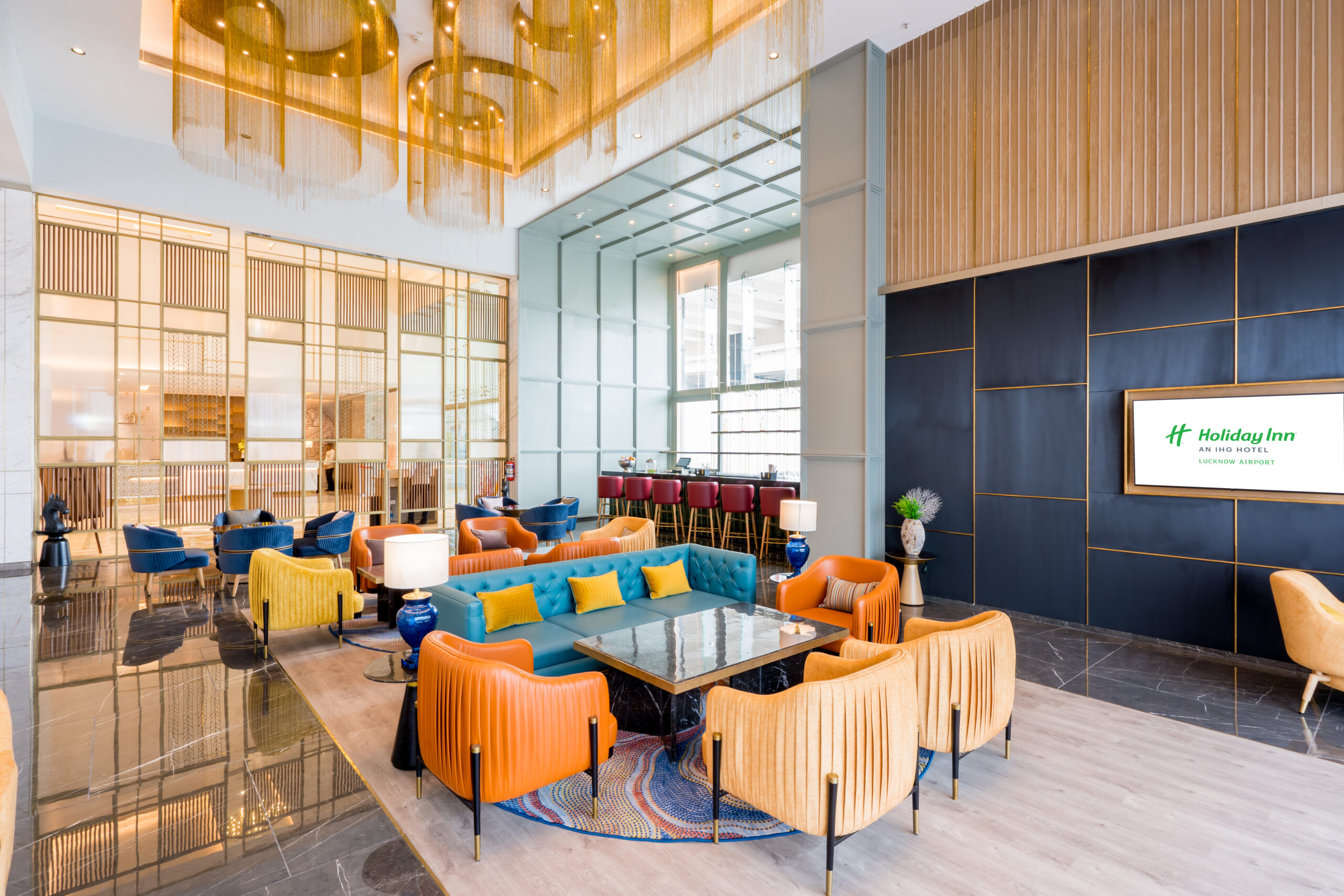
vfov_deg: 70.4
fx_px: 635
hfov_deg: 93.3
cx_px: 672
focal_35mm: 17
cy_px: 448
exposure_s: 1
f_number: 13
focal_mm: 17
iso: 100
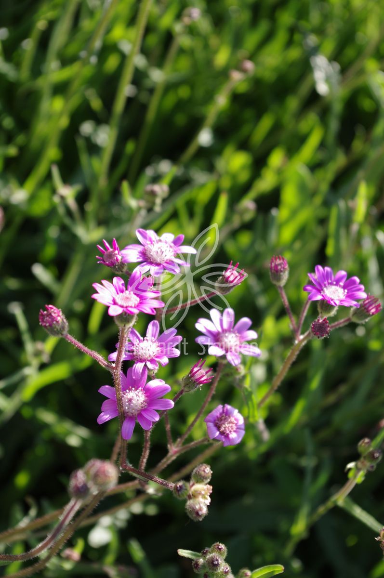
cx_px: 192
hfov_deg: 21.2
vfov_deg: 31.5
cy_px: 289
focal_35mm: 64
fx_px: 1027
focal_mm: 42.5
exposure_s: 1/160
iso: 200
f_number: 7.1
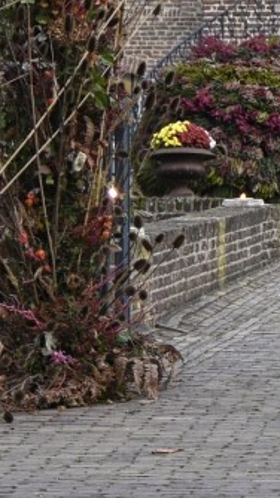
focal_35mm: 304
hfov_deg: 3.9
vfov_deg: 7.0
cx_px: 626
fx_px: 4020
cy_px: -107
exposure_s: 1/50
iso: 200
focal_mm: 40
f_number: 3.5
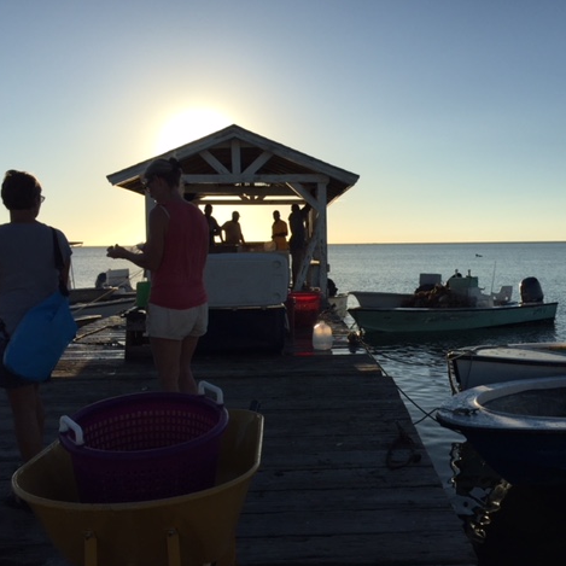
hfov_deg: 47.1
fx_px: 647
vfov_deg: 47.2
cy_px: 287
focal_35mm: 35
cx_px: 325
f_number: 2.2
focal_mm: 4.15
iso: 32
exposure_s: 1/3968
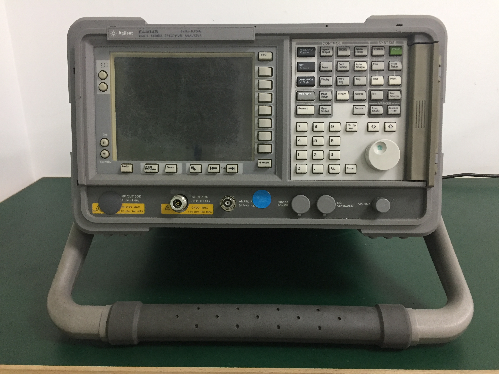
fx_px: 418
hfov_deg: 61.7
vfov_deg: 48.2
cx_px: 250
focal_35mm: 29
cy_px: 187
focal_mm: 4.15
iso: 200
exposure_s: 1/33
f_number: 2.2
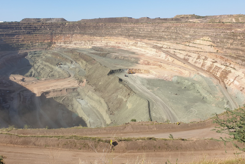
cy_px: 79
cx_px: 120
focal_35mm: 28
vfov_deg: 46.4
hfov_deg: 65.5
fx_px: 191
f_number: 2.4
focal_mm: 4.3
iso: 50
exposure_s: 1/1245
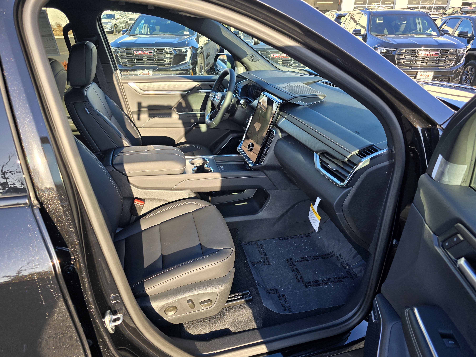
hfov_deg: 73.9
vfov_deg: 58.9
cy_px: 178
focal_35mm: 23
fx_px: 316
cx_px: 238
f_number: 1.7
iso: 20
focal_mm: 6.3
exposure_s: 1/180
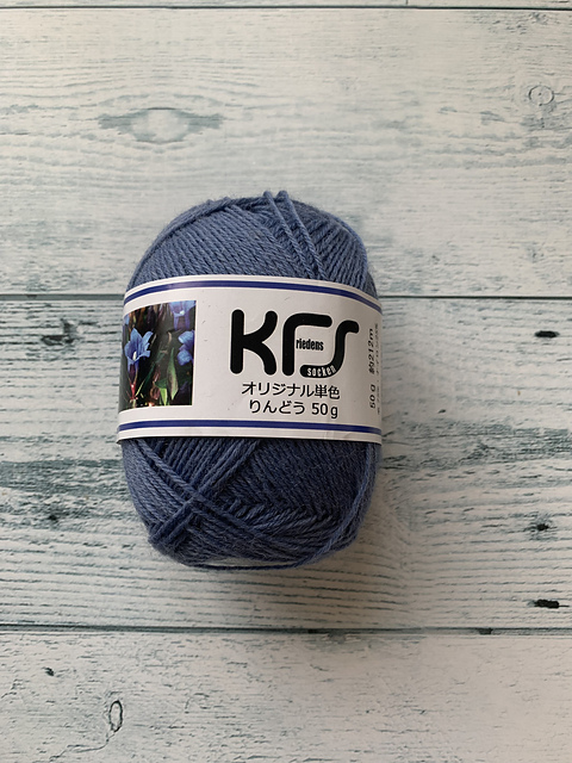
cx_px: 286
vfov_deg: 67.3
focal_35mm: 26
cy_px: 382
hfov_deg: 53.1
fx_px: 573
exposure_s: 1/121
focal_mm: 4.25
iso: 32
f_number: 1.8
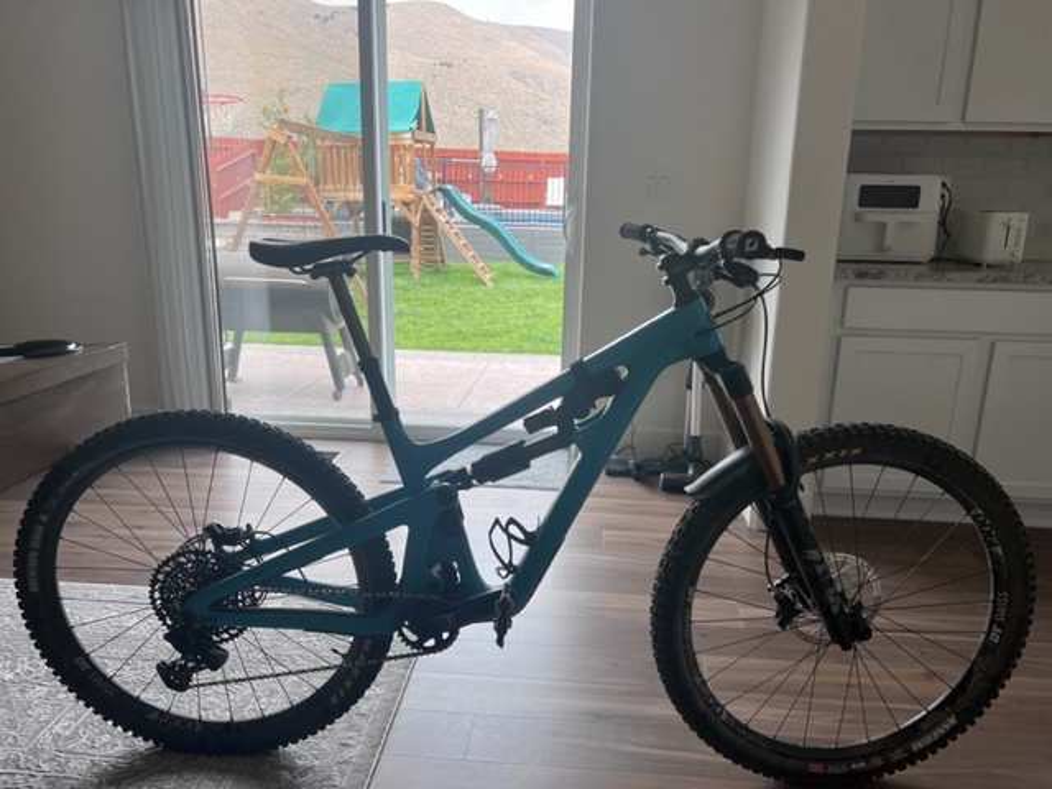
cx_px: 526
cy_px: 394
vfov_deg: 53.1
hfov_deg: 67.3
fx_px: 790
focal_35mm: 26
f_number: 1.5
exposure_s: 1/387
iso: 50
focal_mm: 5.7
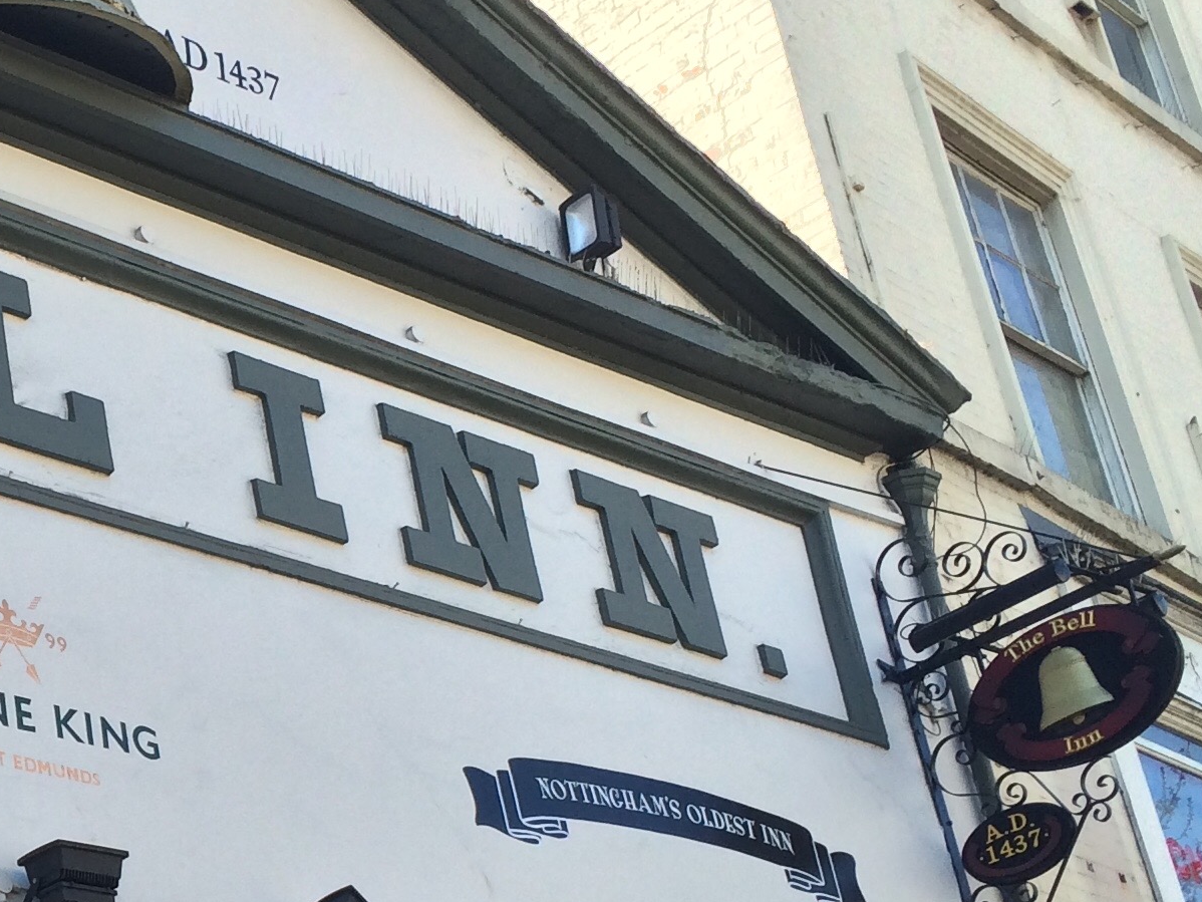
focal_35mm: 79
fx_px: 2744
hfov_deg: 23.3
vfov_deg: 18.5
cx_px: -94
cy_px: 720
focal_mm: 4.15
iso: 32
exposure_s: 1/471
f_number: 2.2
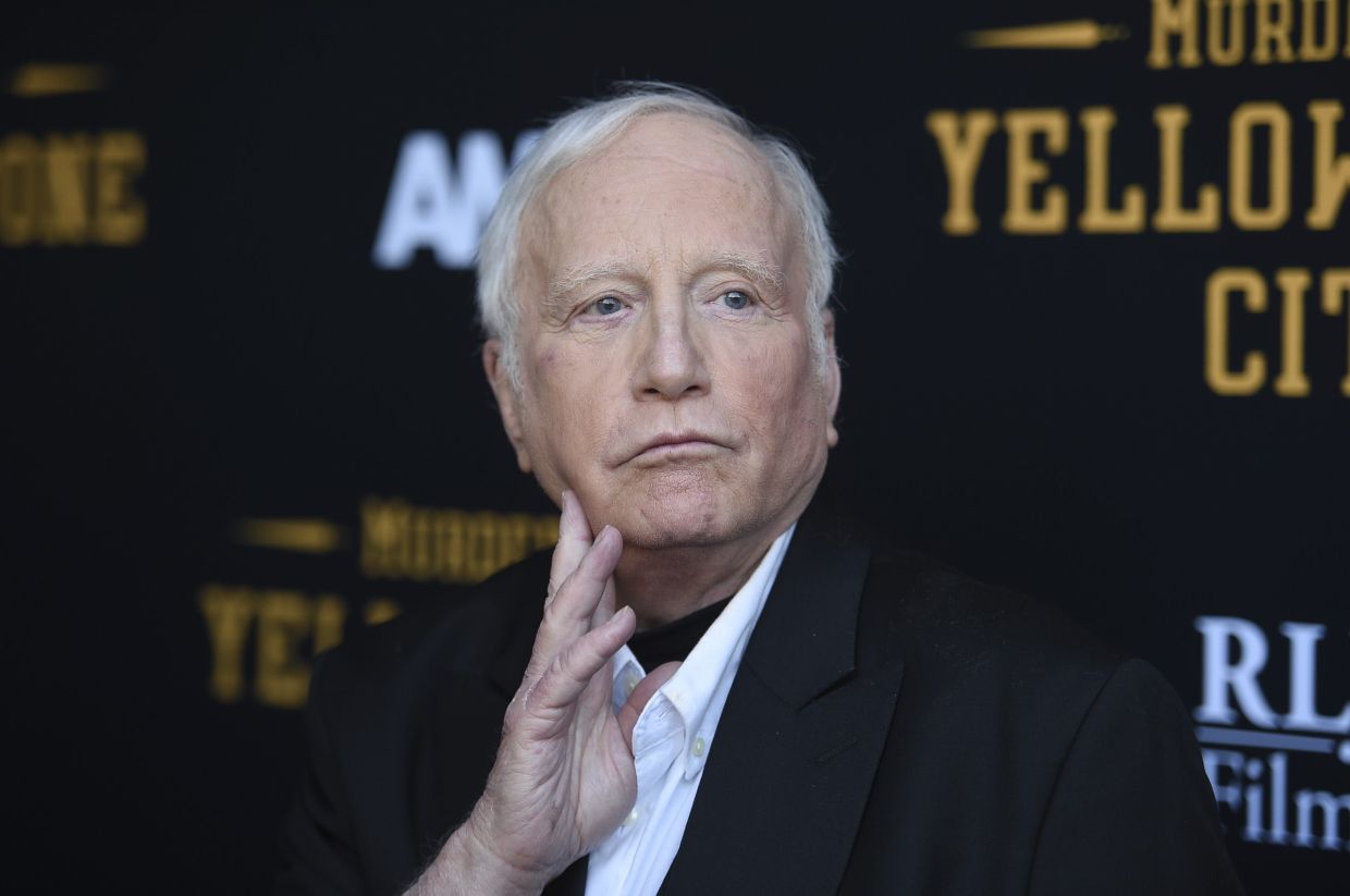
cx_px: 675
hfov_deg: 16.8
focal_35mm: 122
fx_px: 4568
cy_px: 448
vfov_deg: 11.2
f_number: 2.8
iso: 500
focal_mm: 122
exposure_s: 1/500
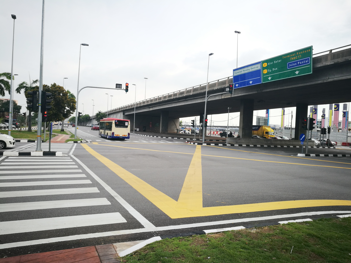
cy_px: 132
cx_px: 176
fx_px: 274
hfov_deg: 65.3
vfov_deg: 51.4
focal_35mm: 27
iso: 50
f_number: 2.2
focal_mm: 4.5
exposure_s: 1/395
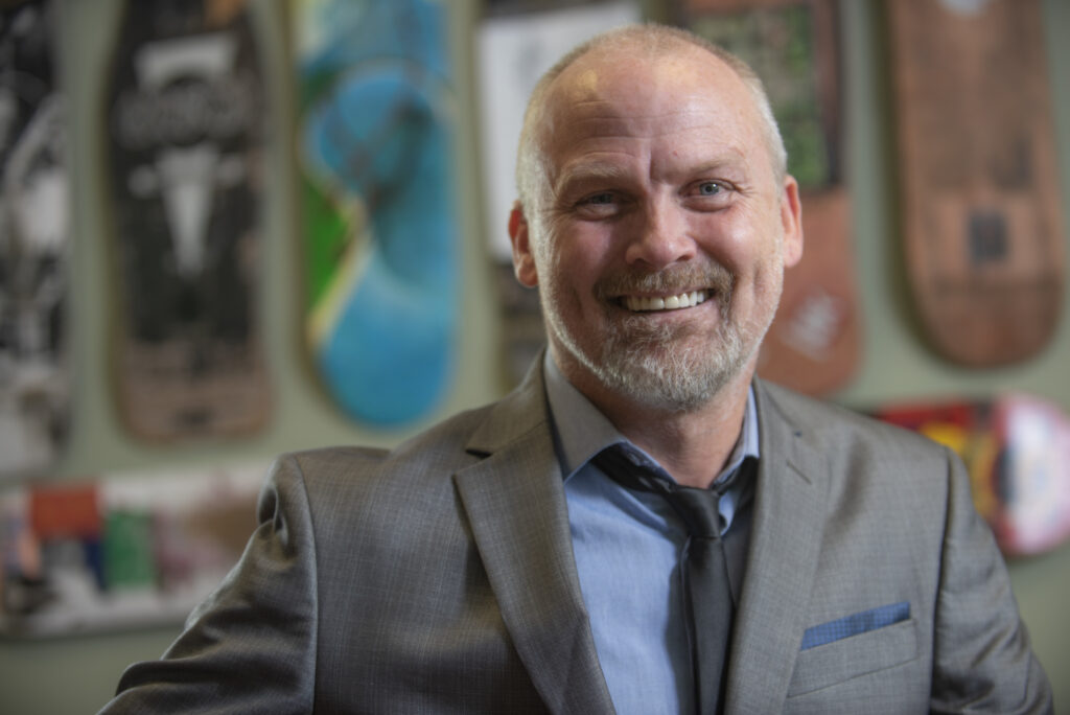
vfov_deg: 18.2
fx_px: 2230
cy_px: 358
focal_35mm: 75
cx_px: 535
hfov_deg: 27.0
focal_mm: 75
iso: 200
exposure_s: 1/125
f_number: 2.8
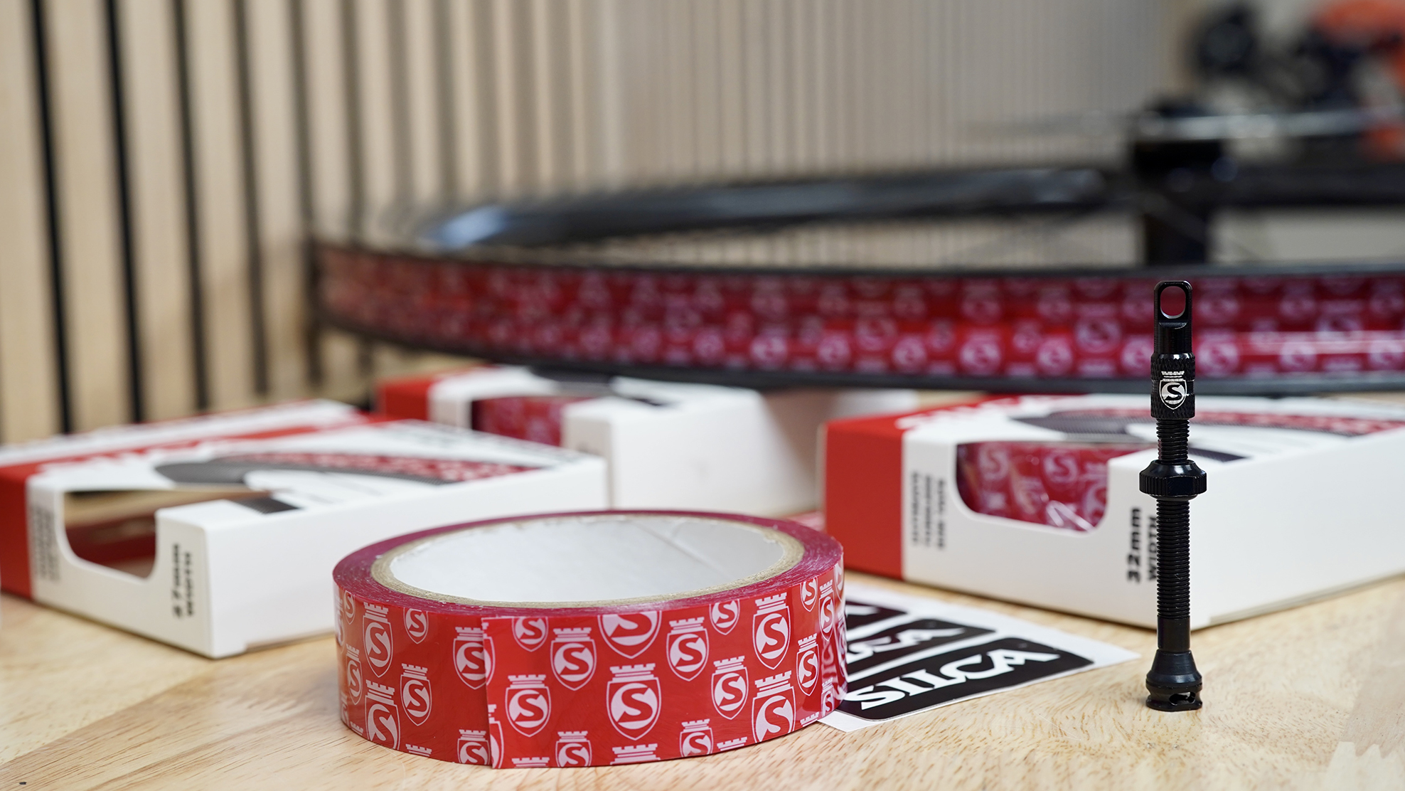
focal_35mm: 53
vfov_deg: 22.6
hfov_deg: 39.2
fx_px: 1975
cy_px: 403
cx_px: 700
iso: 800
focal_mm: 50
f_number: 4.5
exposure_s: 1/50
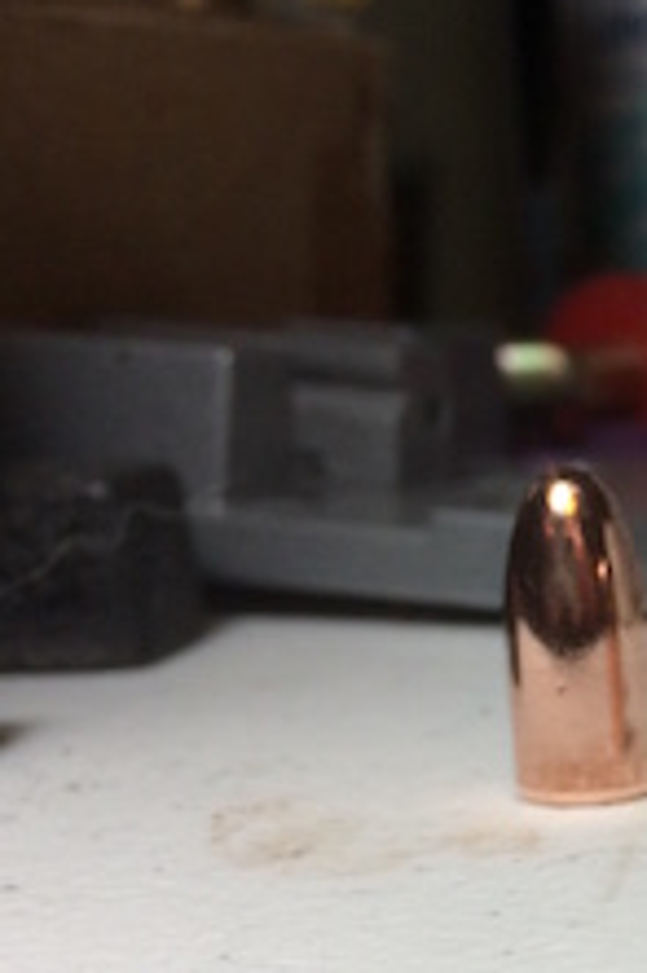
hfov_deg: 14.7
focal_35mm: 82
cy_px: 837
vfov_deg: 24.2
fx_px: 2214
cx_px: 1144
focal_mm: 4.15
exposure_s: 1/140
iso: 32
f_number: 2.2
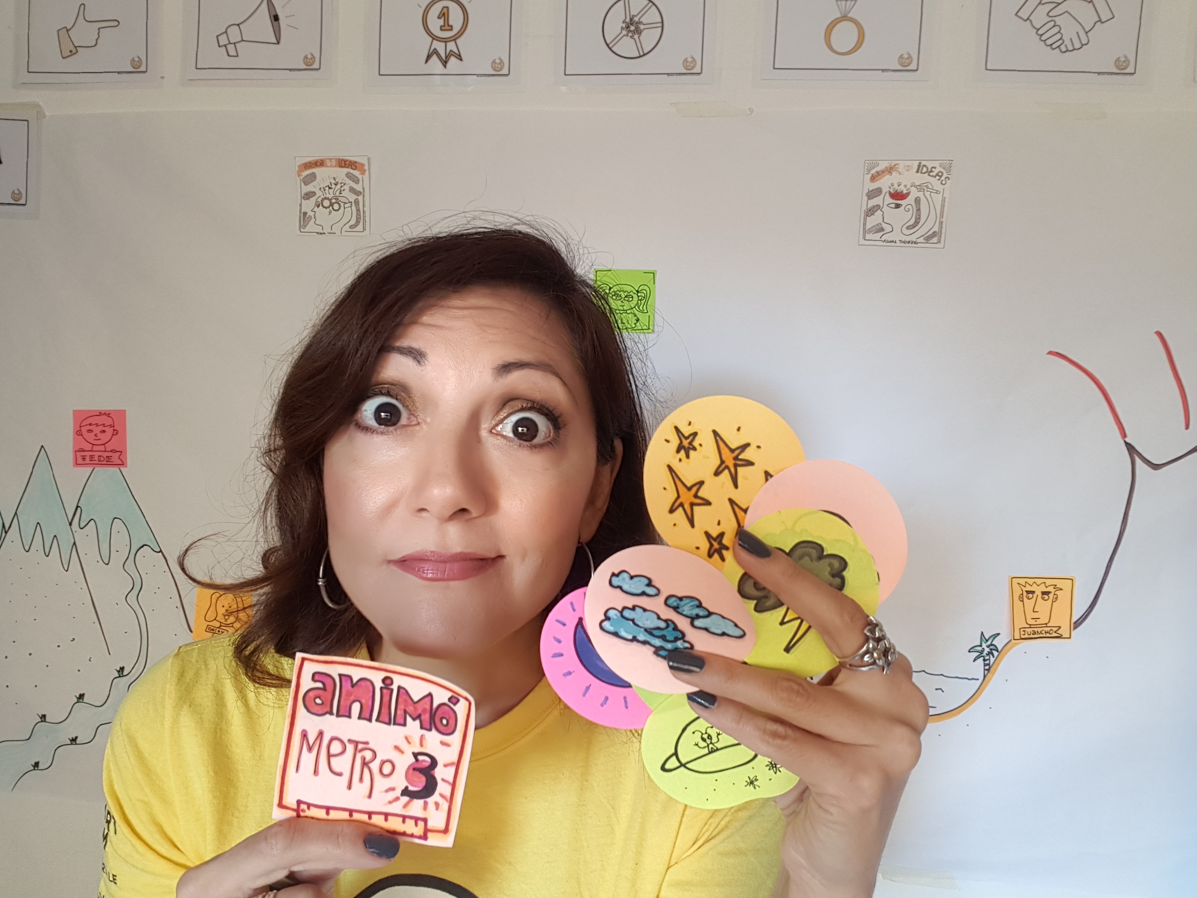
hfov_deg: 79.0
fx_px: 726
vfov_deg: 63.4
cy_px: 449
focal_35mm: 21
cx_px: 598
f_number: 1.7
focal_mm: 2.1
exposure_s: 1/33
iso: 50
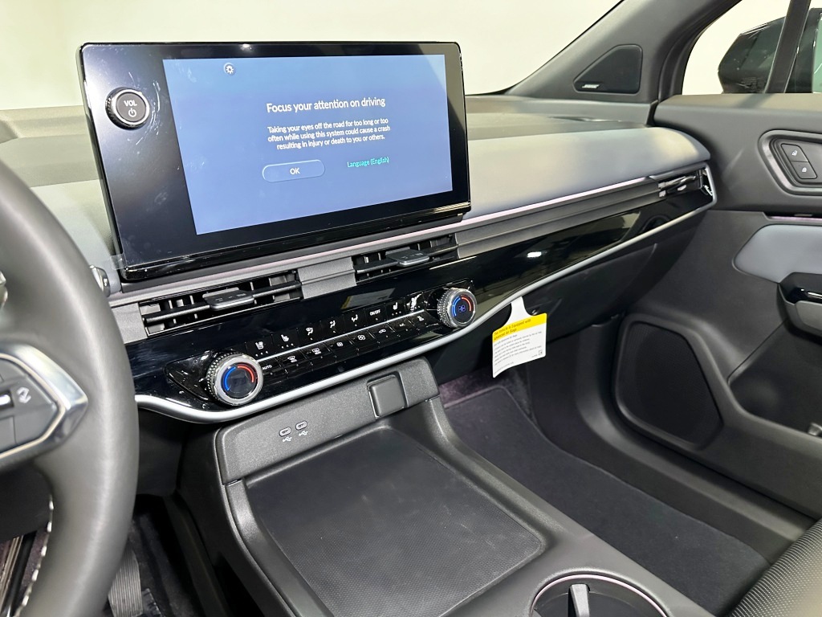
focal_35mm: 24
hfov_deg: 71.6
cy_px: 308
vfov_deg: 56.8
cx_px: 411
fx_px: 570
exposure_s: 1/40
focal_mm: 6.86
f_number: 1.78
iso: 800
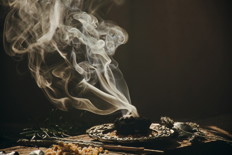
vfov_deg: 6.5
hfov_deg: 9.8
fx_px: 1353
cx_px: 116
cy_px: 78
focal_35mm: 210
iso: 320
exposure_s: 1/1000
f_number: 5.6
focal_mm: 140
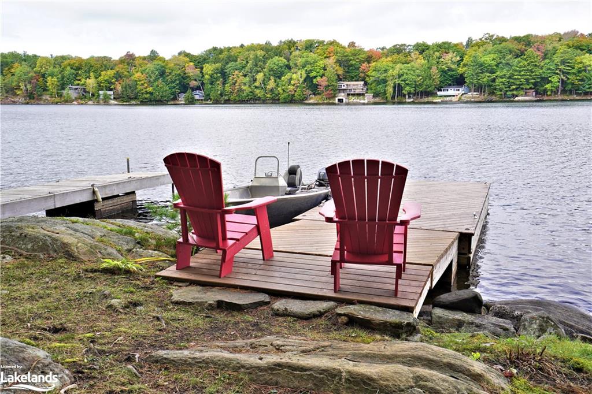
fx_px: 575
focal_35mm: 35
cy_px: 197
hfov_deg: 54.4
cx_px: 296
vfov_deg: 37.8
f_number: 6.3
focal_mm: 35
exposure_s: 1/100
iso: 100
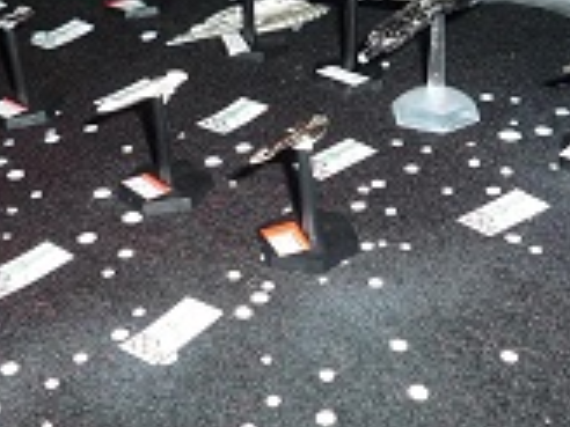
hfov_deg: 31.7
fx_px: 1004
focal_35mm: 61
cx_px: 254
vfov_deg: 24.0
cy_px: 174
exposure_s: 1/30
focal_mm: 4.4
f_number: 2.8
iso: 100
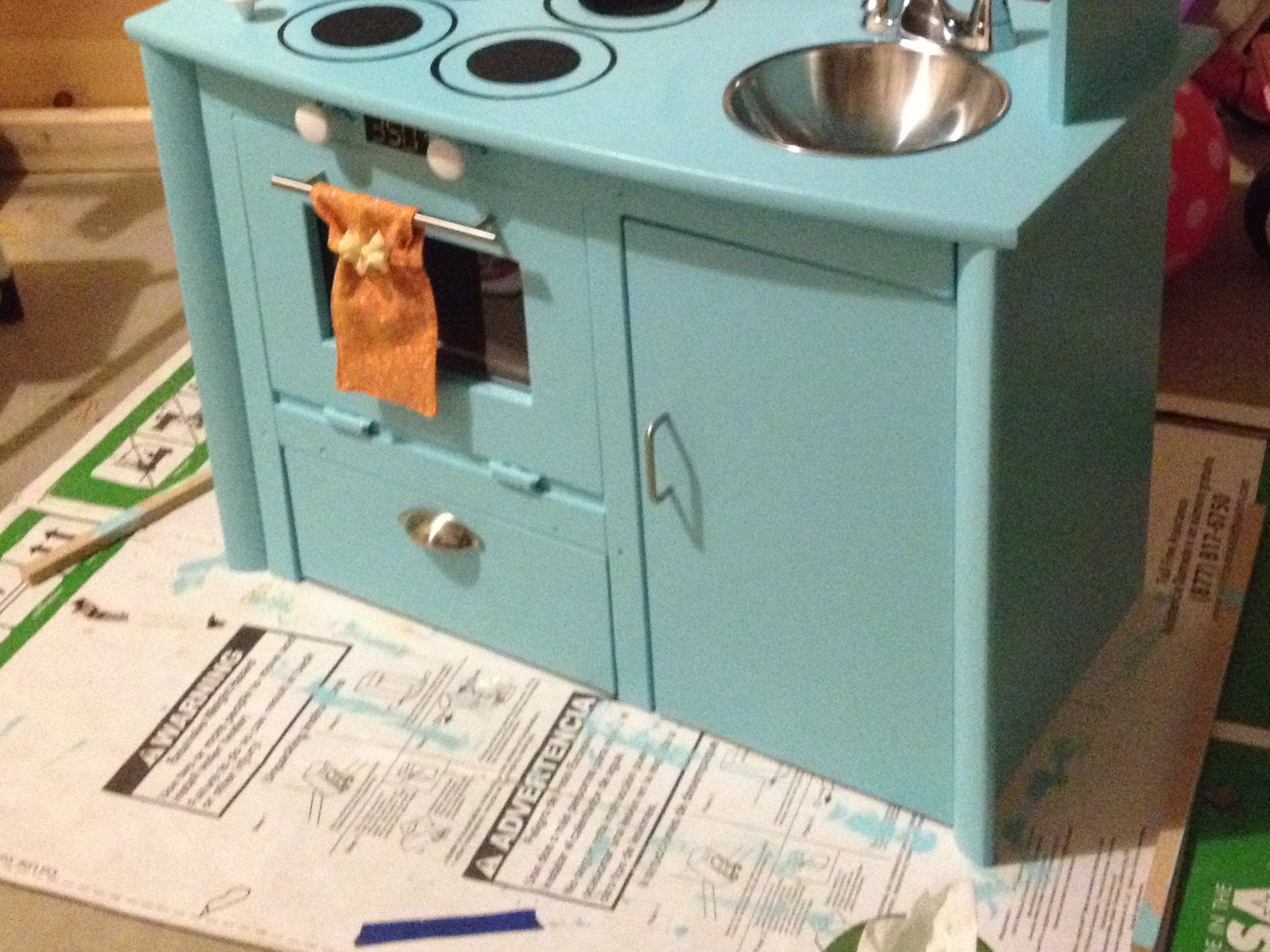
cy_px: 189
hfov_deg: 32.1
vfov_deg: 24.0
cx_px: 725
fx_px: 2201
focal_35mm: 60
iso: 640
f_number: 2.4
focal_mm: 4.28
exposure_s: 1/15
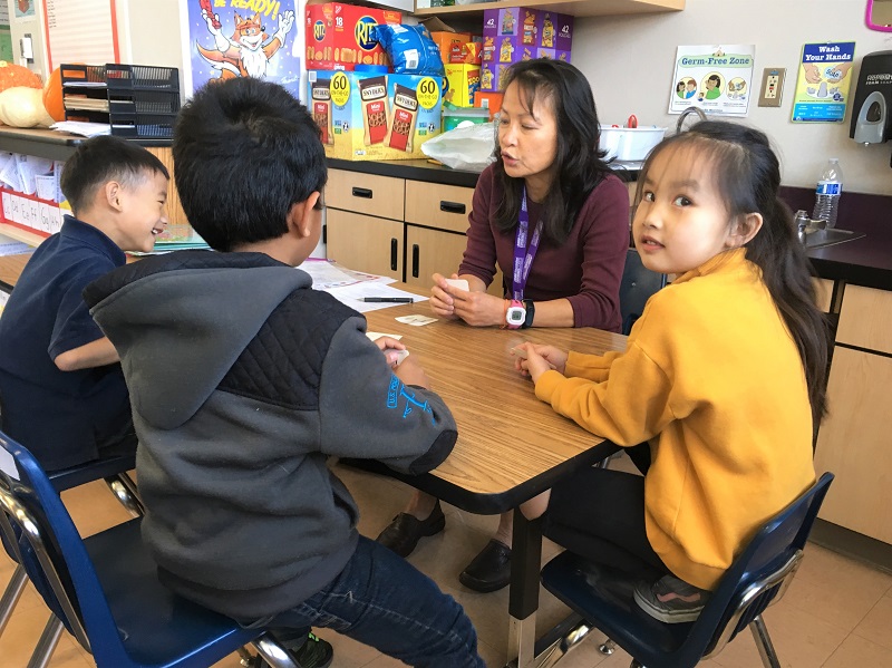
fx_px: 747
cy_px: 334
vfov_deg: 48.2
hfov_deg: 61.7
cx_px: 446
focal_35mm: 29
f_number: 2.2
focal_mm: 4.15
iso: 80
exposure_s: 1/30
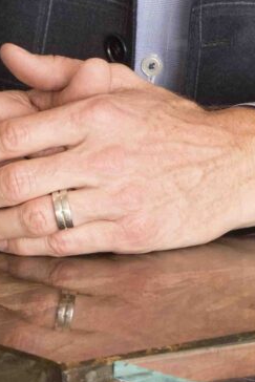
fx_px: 6687
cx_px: 275
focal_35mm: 630
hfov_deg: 2.2
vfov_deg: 3.2
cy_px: -361
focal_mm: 112
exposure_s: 1/100
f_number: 9
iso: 800
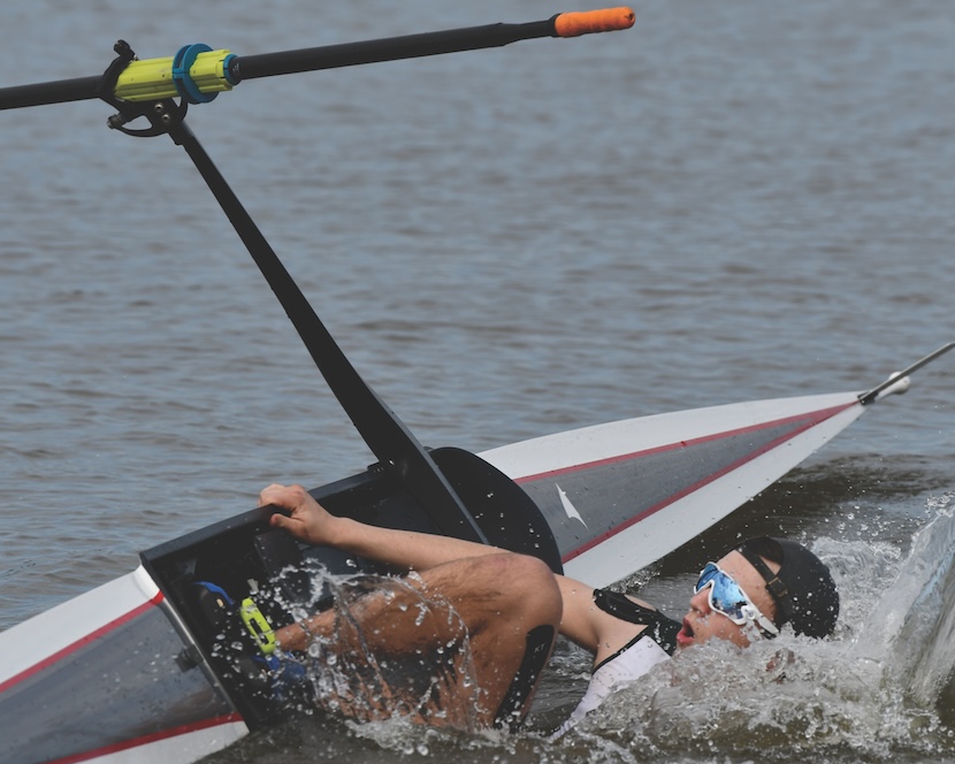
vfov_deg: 2.9
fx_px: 15348
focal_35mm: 543
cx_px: 548
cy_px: 383
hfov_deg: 3.6
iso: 100
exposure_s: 1/640
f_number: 6.3
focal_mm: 320
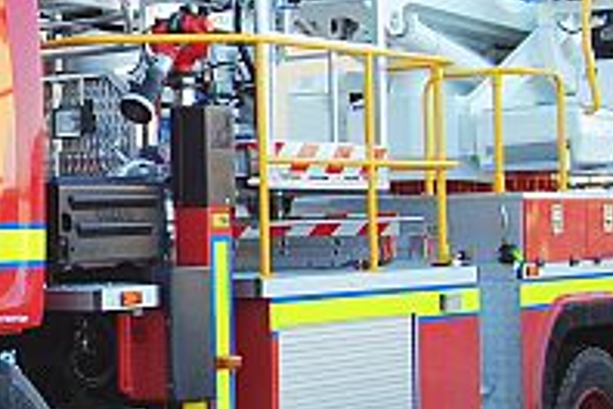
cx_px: -124
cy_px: 191
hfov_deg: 19.6
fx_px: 1669
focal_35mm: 98
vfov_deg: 14.0
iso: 200
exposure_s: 1/125
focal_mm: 18
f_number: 5.6
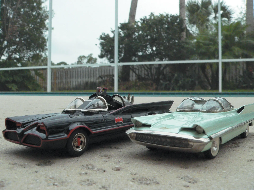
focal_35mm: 36
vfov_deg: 39.7
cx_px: 127
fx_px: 264
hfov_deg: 51.4
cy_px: 95
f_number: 5.2
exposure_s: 1/640
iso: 400
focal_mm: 6
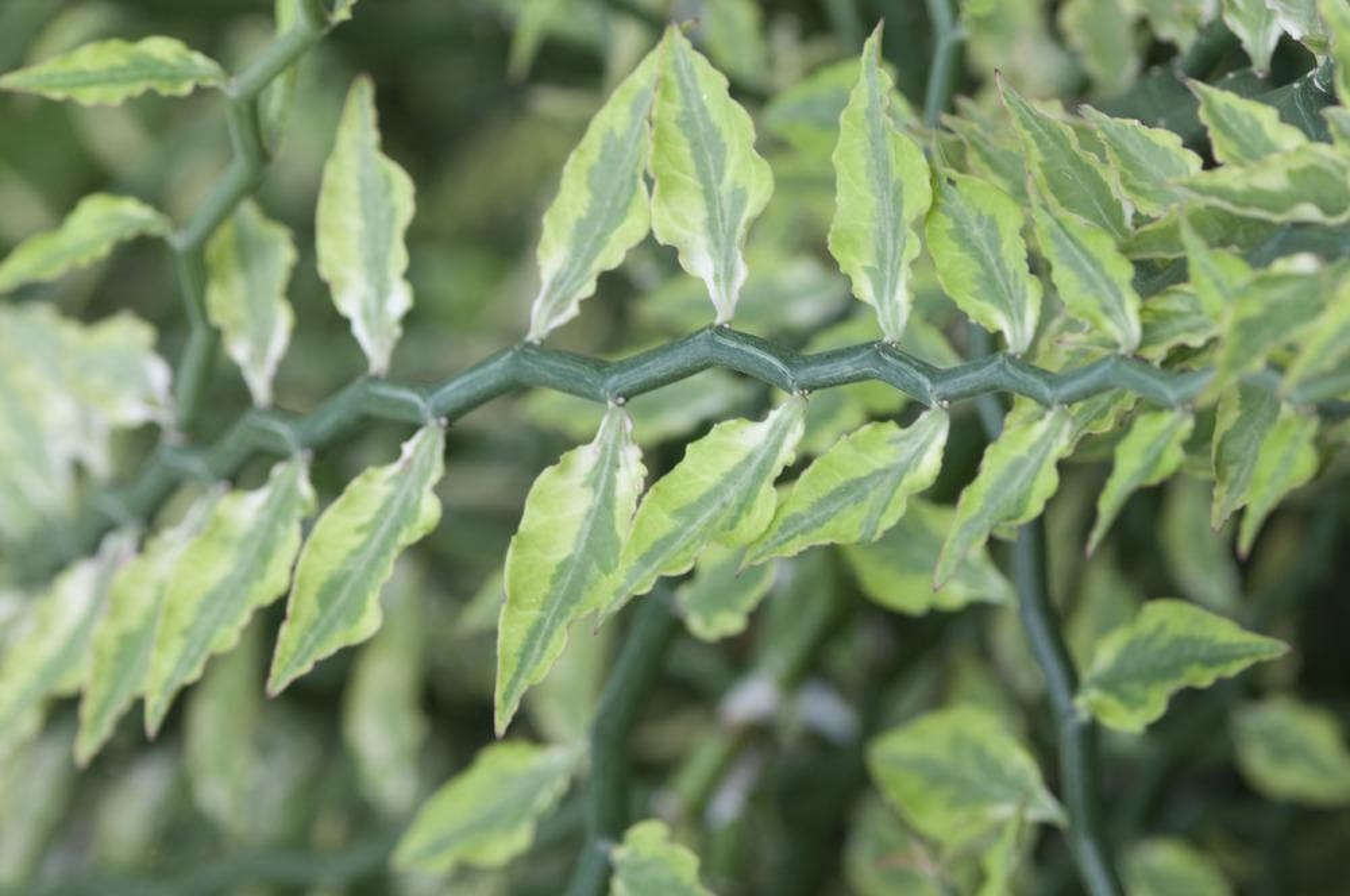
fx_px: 5899
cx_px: 675
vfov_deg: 8.7
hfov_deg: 13.1
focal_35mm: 158
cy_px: 448
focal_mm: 105
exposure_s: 1/125
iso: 200
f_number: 5.6
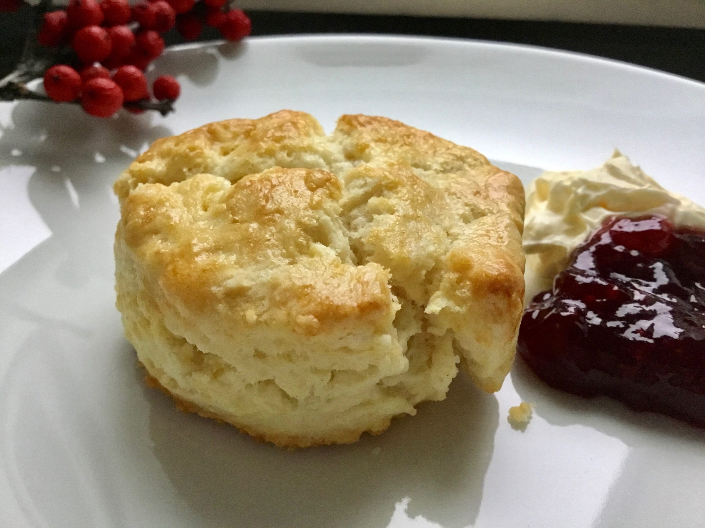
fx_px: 631
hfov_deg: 58.4
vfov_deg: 45.4
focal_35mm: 31
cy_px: 264
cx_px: 352
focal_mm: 3.3
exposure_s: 1/30
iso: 200
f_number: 2.4
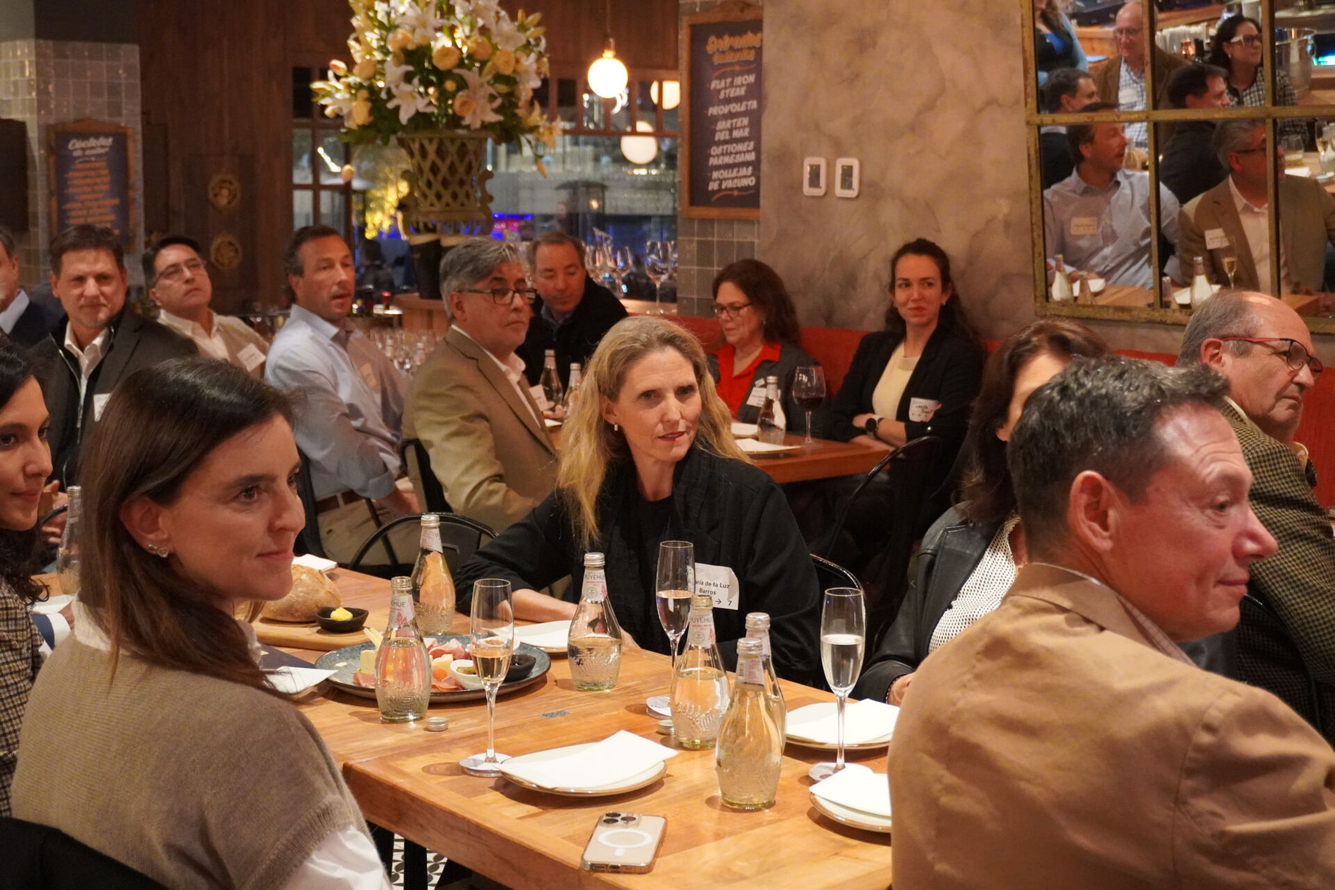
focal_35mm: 52
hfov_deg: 37.9
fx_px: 1947
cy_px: 445
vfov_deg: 25.8
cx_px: 668
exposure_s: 1/40
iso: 6400
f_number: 5.6
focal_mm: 35
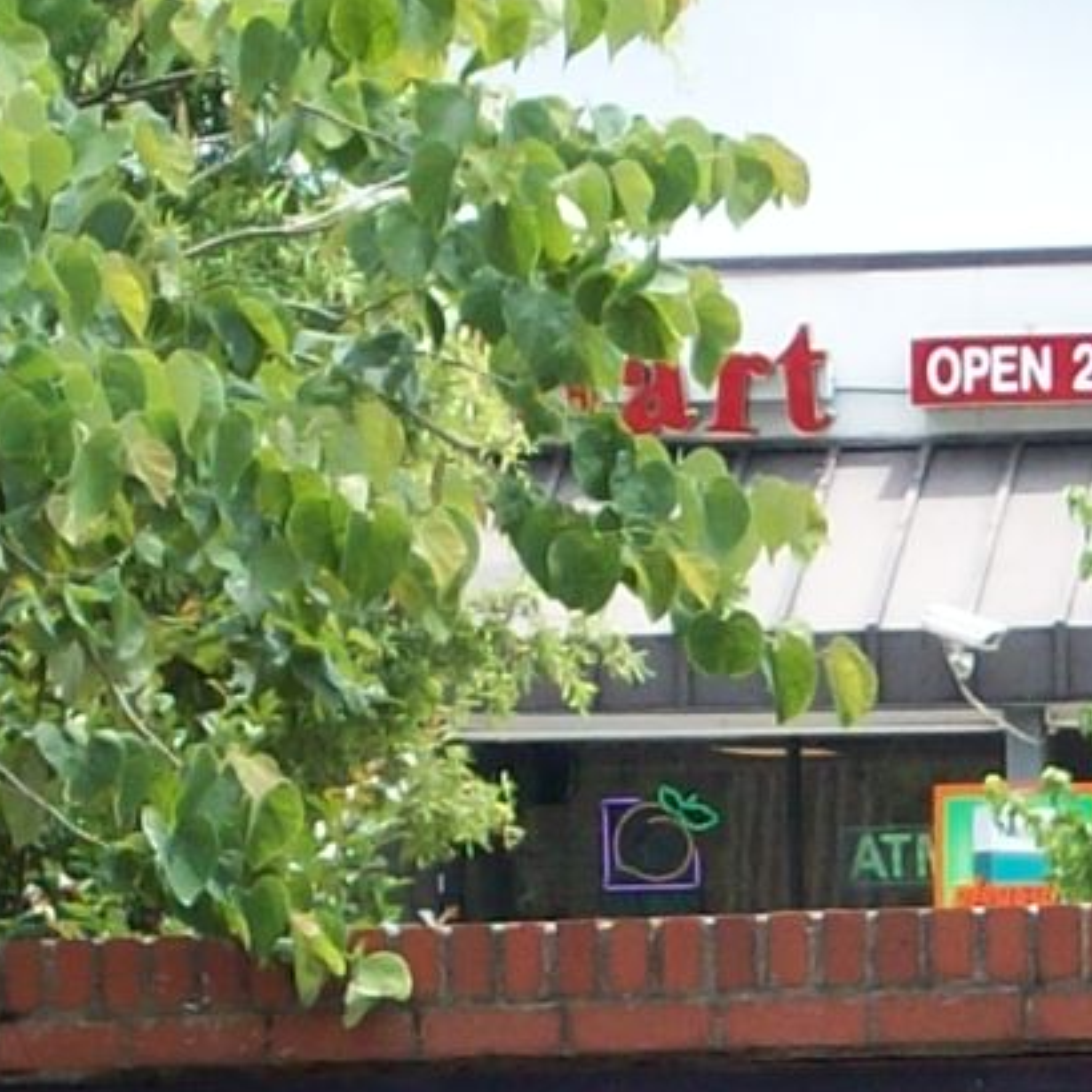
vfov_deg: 5.9
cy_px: 1004
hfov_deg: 5.9
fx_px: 10564
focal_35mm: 296
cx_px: 1369
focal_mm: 8.8
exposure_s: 1/368
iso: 64
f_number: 3.6
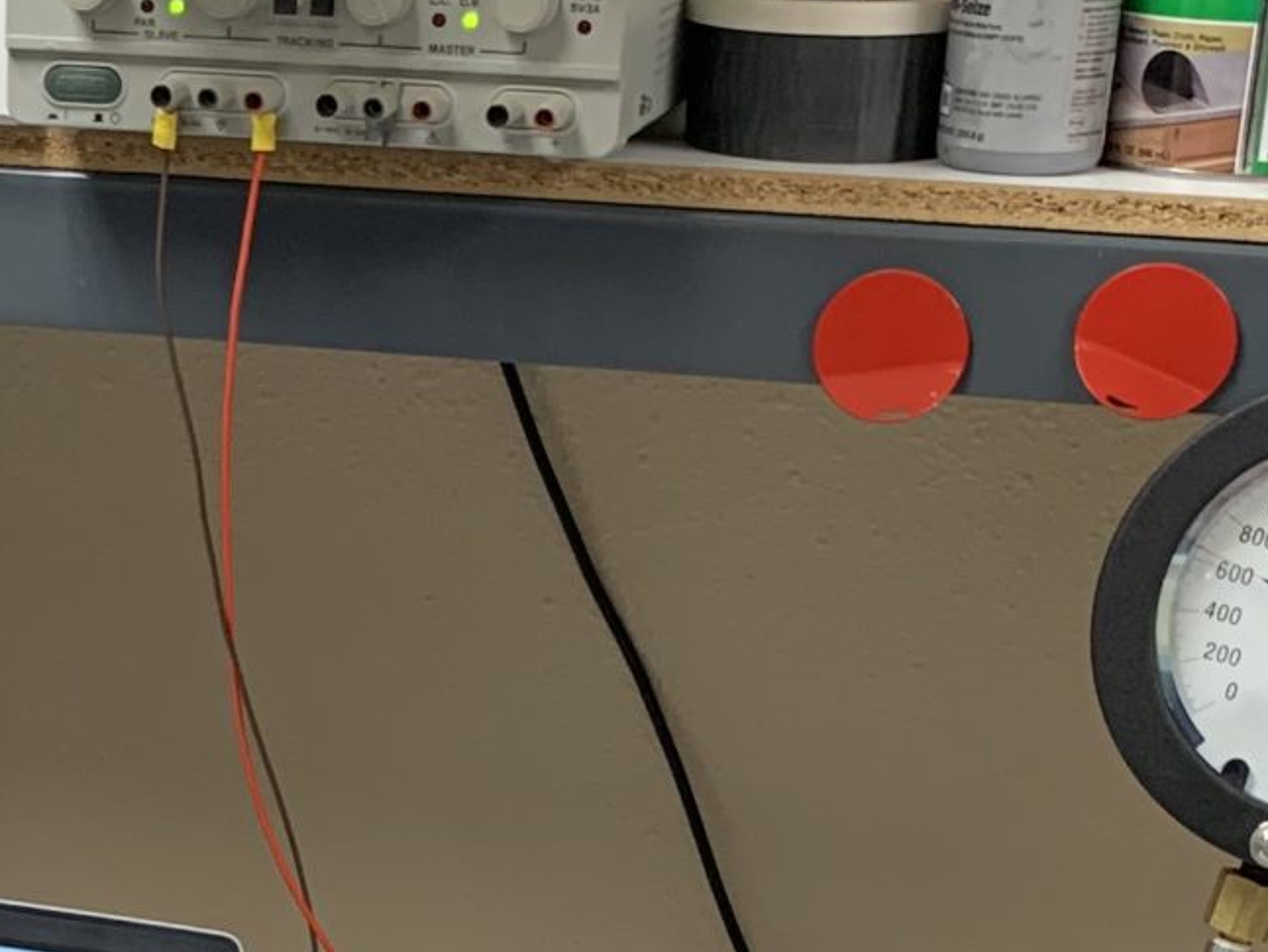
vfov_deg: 13.9
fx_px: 3774
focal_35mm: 103
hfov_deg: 18.3
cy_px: 1172
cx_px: -137
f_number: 1.8
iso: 125
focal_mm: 4.25
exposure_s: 1/60
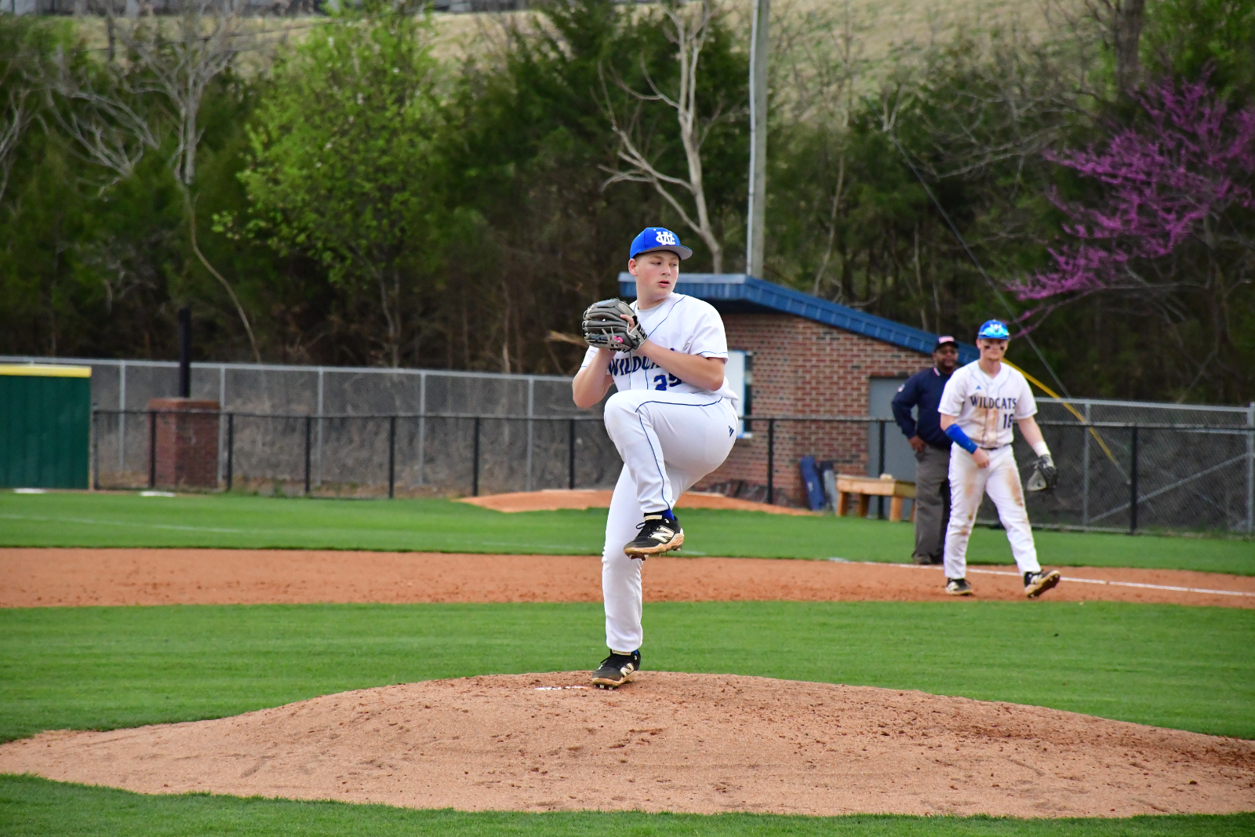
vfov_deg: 6.5
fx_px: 7321
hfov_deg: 9.8
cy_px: 418
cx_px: 628
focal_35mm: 210
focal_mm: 140
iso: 5000
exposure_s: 1/2500
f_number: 6.3
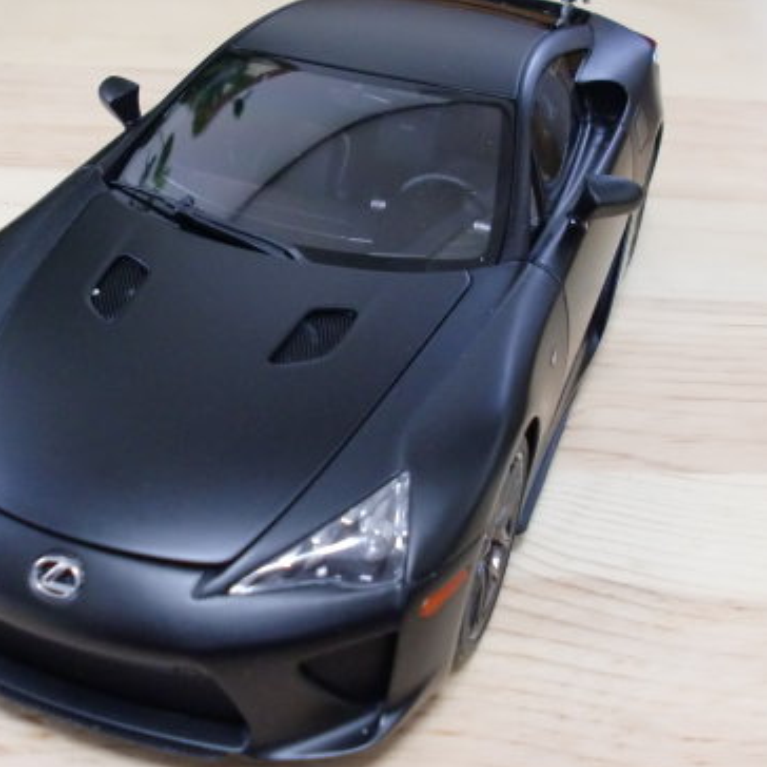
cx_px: 291
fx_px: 1404
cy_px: 301
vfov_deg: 30.5
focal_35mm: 56
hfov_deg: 30.4
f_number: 2.8
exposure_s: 1/40
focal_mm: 6.3
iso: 400
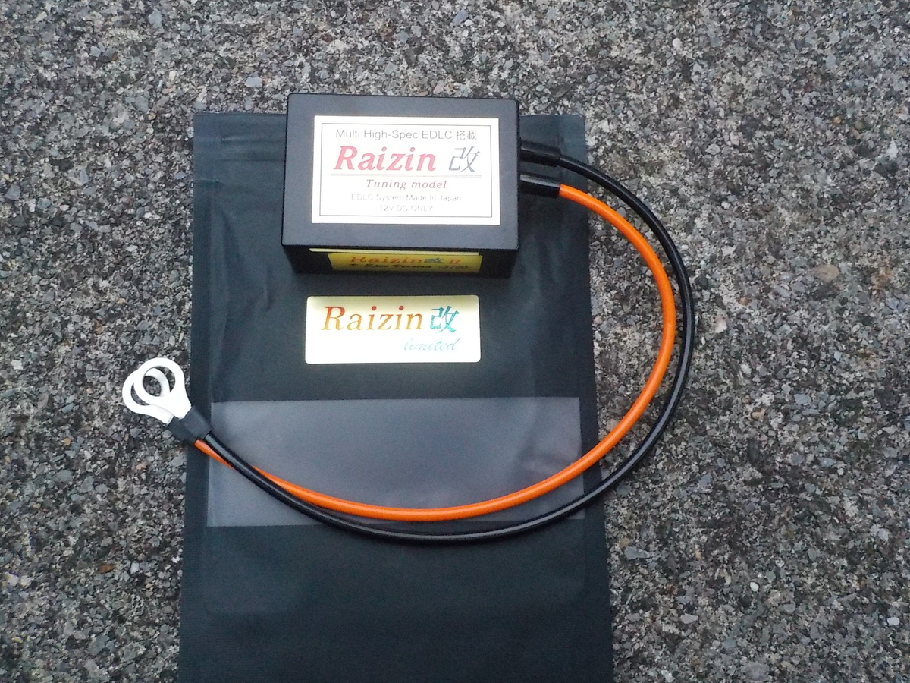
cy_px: 342
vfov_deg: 46.8
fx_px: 789
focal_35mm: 30
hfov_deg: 60.0
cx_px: 455
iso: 800
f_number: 3.3
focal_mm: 4.1
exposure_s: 1/50
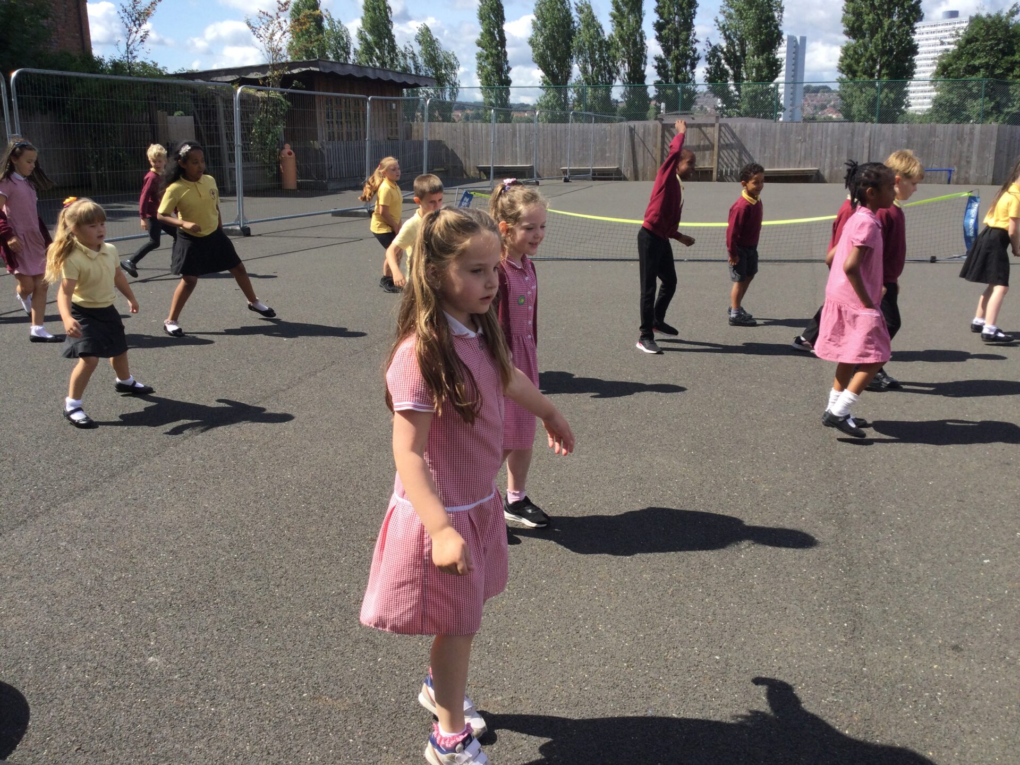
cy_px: 382
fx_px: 913
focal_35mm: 31
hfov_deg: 58.4
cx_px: 510
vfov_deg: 45.4
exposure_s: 1/905
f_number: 2.4
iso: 25
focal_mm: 3.3
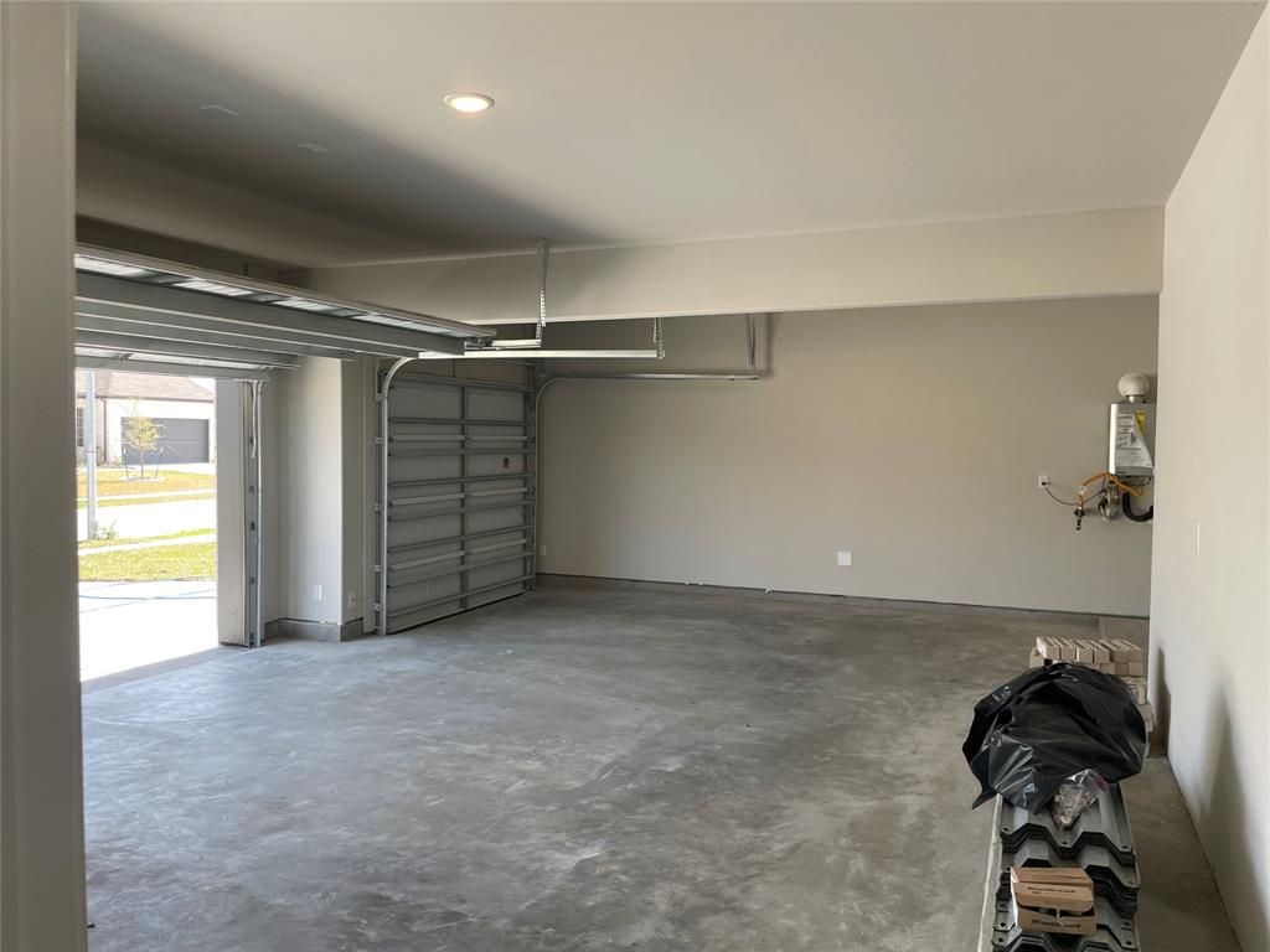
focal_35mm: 26
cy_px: 476
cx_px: 635
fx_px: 954
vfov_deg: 53.1
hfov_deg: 67.3
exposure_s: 1/159
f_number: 1.6
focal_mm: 4.2
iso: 32
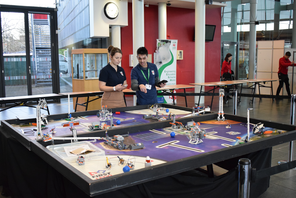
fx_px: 321
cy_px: 99
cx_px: 148
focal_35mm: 39
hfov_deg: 49.6
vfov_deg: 34.2
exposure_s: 1/160
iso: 3200
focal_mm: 26
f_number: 5
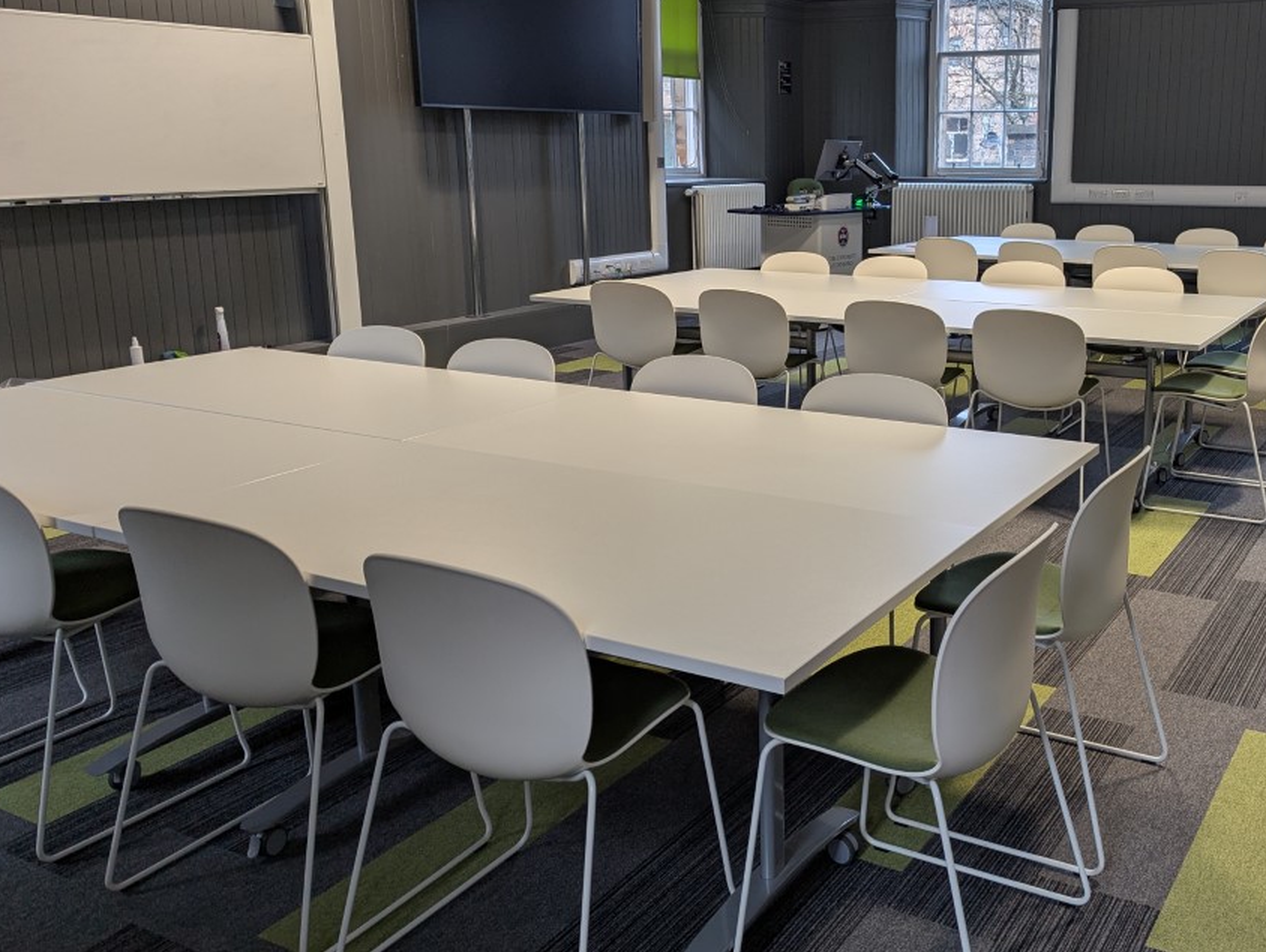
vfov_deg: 41.8
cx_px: 856
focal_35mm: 34
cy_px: 405
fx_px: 1245
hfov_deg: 52.7
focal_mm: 6.81
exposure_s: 1/23.8
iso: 40
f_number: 1.85
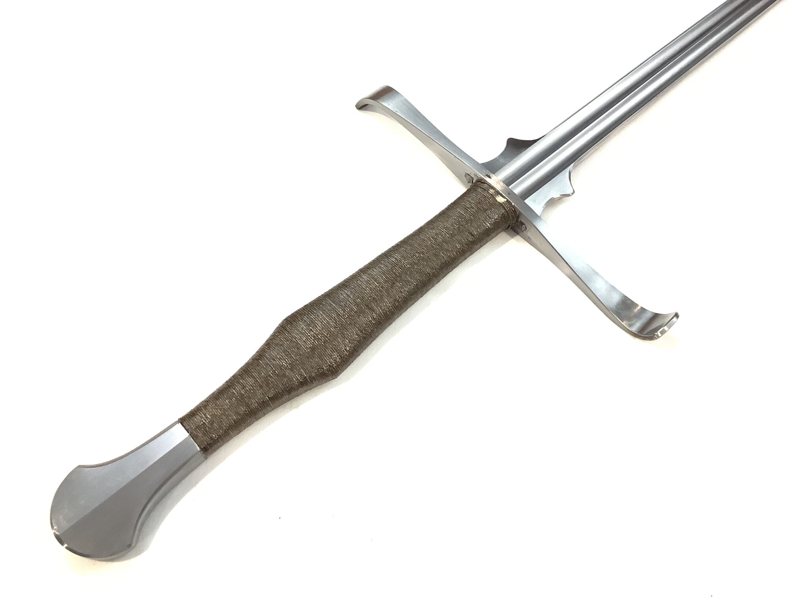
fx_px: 724
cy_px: 303
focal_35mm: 31
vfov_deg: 45.4
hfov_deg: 58.4
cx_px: 404
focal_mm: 3.3
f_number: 2.4
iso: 250
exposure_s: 1/60
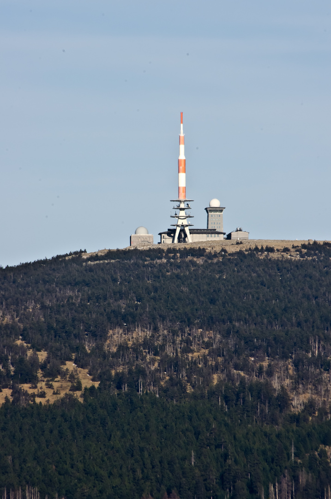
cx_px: 166
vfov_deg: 4.6
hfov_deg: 3.0
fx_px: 6224
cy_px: 250
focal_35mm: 450
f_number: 18
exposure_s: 1/160
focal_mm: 300
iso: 320
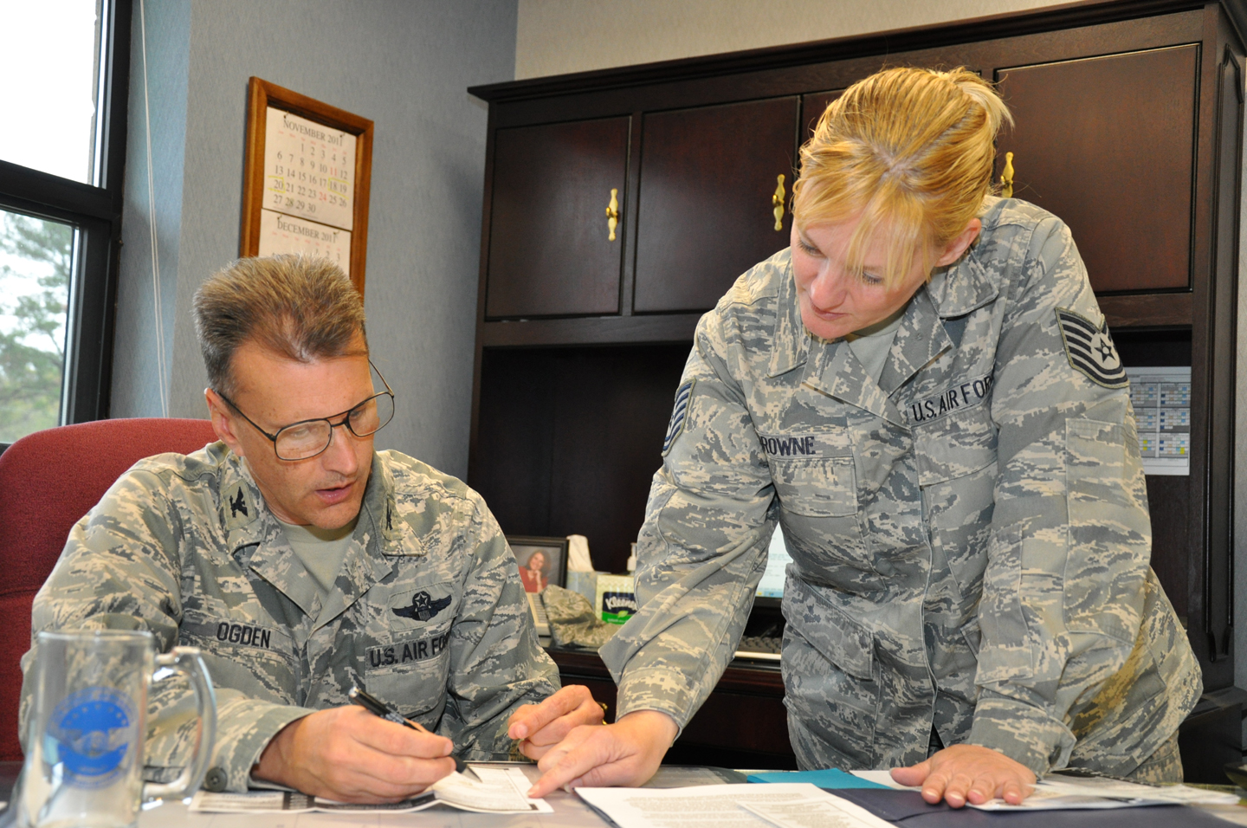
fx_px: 1557
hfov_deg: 43.7
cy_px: 414
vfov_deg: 29.8
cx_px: 624
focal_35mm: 45
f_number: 4.2
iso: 800
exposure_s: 1/60
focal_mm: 30
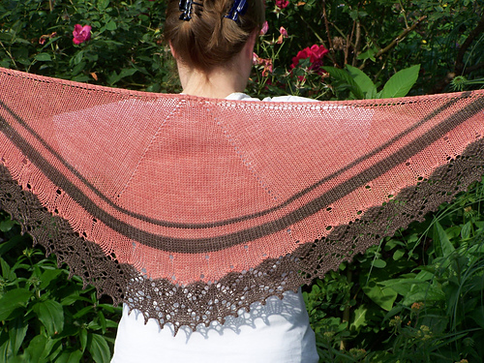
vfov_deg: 8.8
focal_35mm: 169
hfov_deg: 11.7
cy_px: 182
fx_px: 2363
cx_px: 242
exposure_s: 1/500
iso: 80
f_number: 4.5
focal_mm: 28
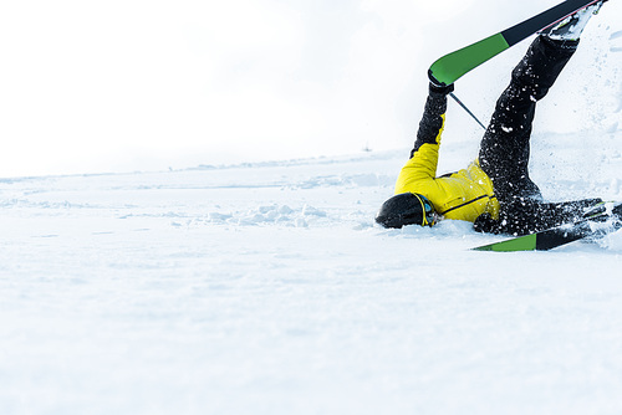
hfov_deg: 28.8
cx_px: 311
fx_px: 1210
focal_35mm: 70
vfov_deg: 19.5
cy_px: 208
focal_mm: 70
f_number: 4
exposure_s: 1/1000
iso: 64
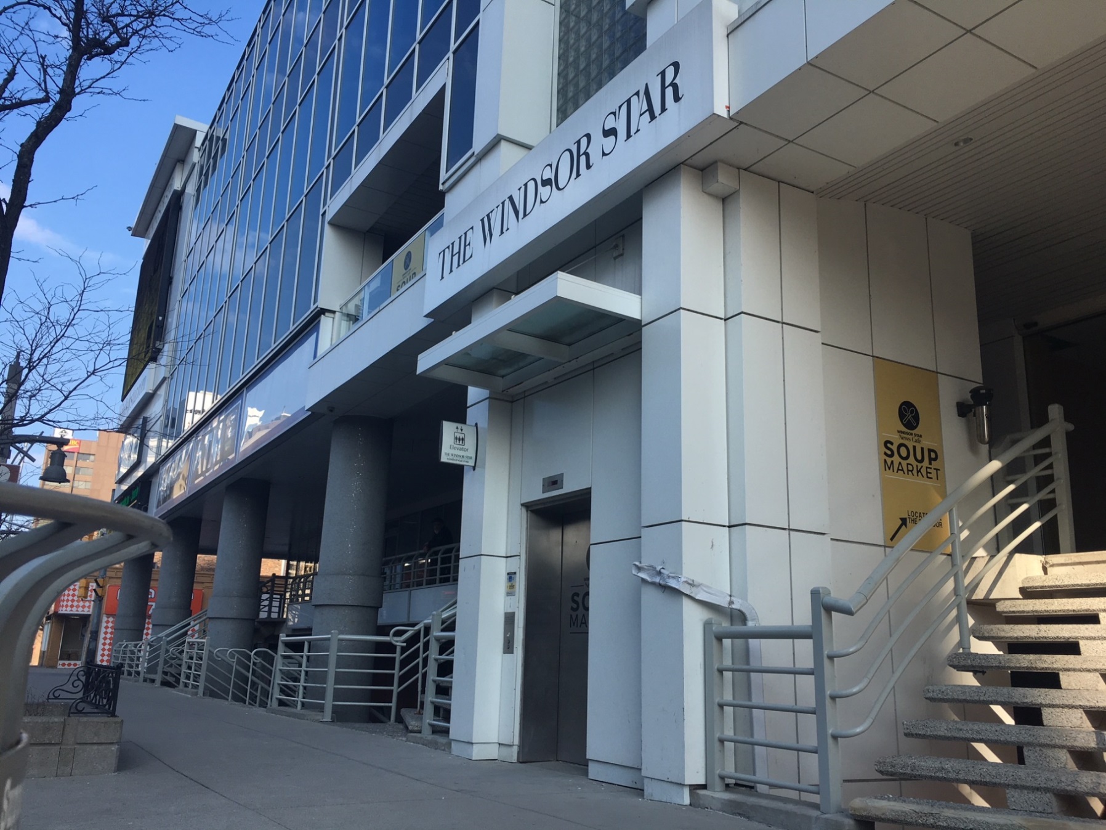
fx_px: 927
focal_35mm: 29
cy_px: 415
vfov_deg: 48.2
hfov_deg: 61.7
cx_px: 553
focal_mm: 4.15
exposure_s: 1/785
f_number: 2.2
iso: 25
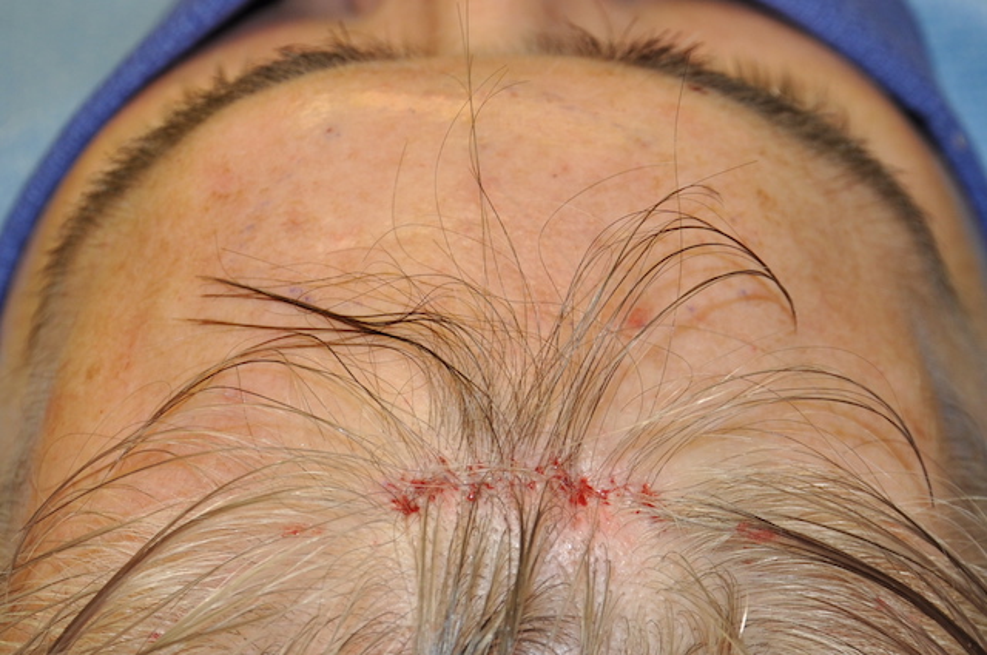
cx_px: 494
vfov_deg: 20.1
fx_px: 1848
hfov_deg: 29.9
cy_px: 328
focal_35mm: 68
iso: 200
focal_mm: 45
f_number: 4.8
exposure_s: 1/60
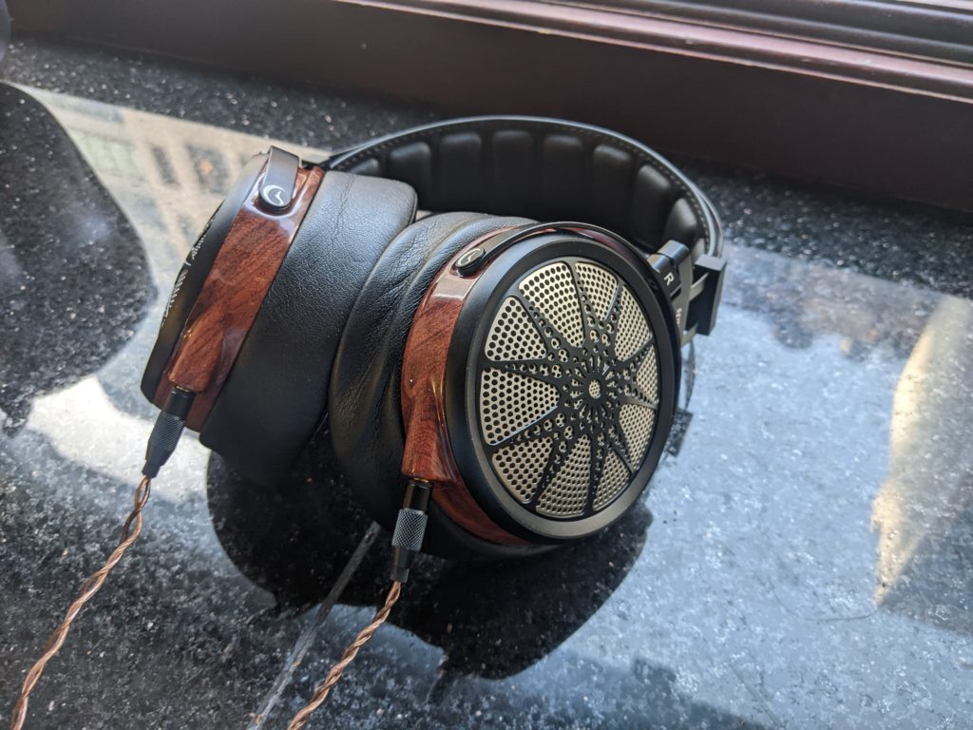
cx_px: 486
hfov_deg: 65.3
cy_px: 365
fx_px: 759
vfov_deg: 51.4
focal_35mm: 27
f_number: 1.8
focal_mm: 4.44
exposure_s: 1/40
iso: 57
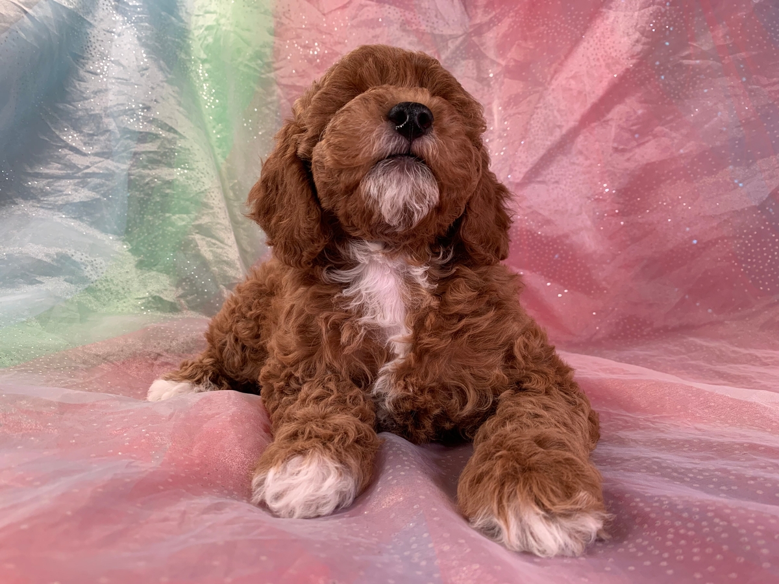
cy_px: 292
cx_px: 390
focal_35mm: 26
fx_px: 585
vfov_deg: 53.1
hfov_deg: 67.3
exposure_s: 1/120
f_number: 1.8
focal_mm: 4.25
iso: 80
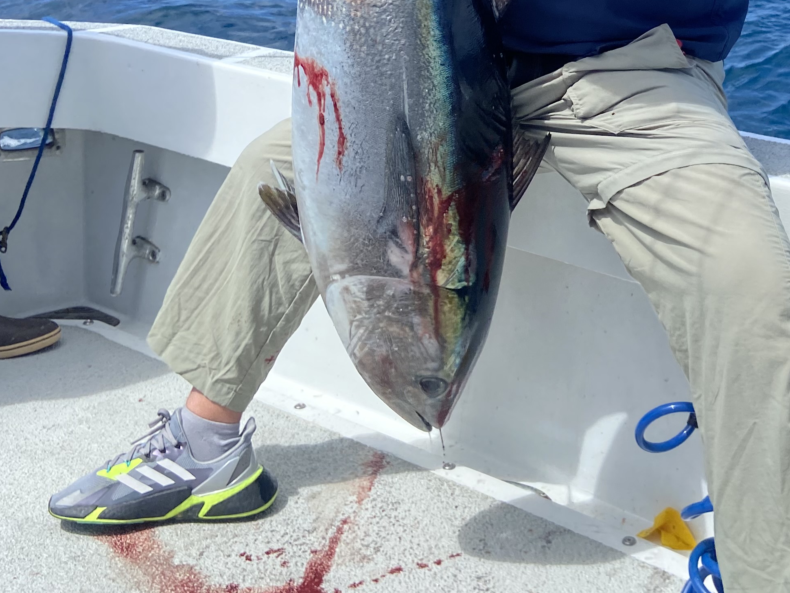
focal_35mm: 54
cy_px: 27
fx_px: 1232
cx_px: 594
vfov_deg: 25.9
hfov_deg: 34.8
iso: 32
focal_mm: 4.25
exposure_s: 1/2755
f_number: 1.8
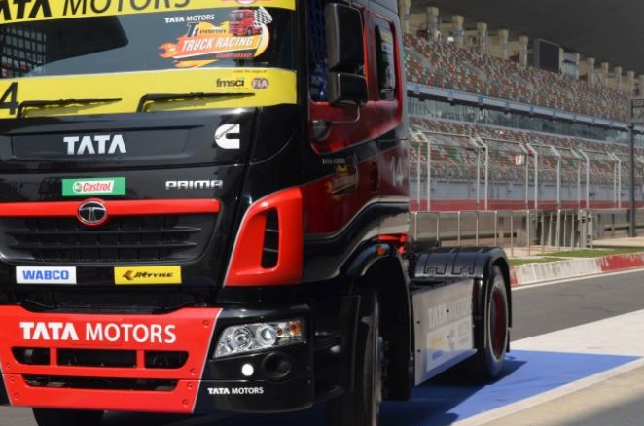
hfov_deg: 29.7
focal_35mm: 68
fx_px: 1214
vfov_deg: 19.9
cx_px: 362
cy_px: 179
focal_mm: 30
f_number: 9
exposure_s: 1/200
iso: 100
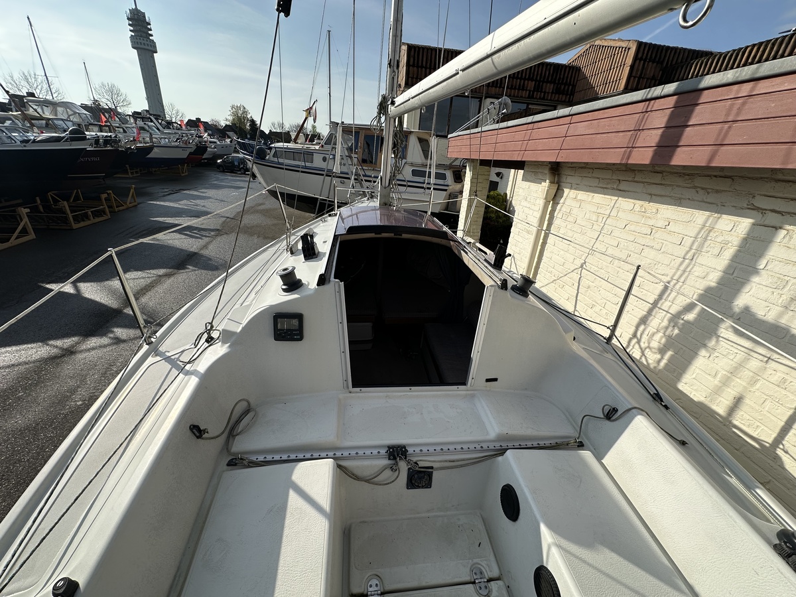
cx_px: 398
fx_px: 322
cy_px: 298
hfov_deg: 102.1
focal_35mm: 14
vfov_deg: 85.7
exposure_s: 1/1855
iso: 40
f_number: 2.2
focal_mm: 2.22
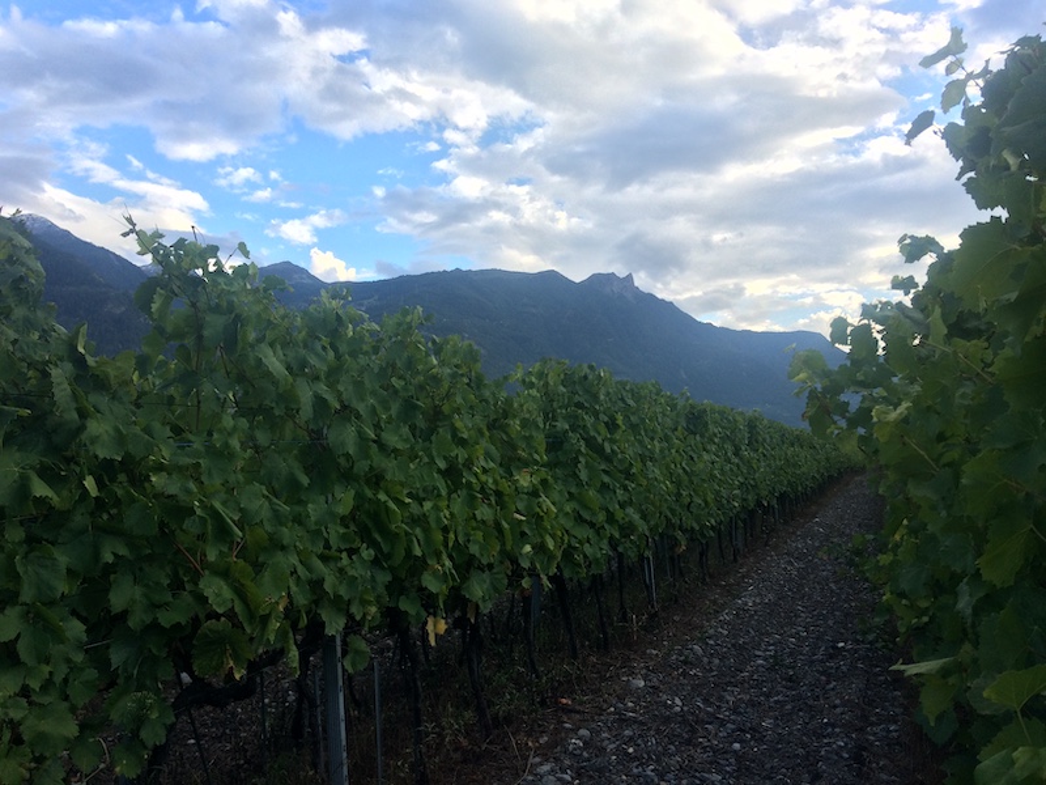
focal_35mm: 29
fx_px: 876
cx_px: 523
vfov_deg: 48.2
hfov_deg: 61.7
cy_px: 392
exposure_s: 1/760
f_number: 2.2
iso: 32
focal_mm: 4.15
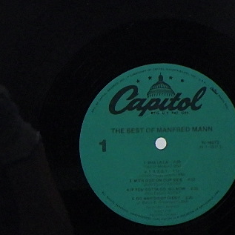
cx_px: -101
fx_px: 768
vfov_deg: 17.4
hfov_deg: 16.1
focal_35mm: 100
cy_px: 125
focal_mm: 5
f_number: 3.5
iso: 400
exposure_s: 1/125
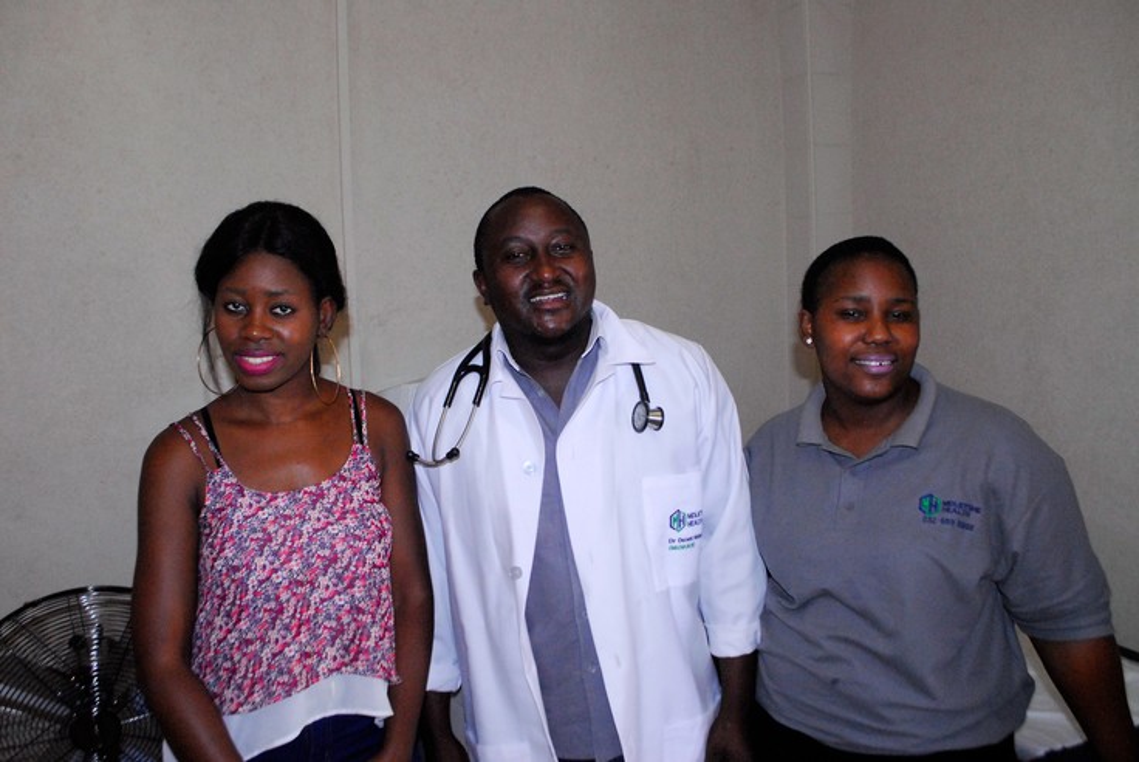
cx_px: 570
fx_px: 950
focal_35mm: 30
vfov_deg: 43.7
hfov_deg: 61.9
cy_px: 381
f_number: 5.6
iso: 1600
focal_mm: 20
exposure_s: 1/60
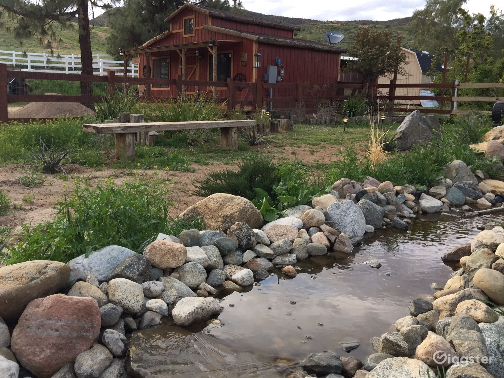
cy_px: 164
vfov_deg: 42.9
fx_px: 480
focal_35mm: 33
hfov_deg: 55.2
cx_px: 220
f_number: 2.2
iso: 40
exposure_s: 1/120
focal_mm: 4.15
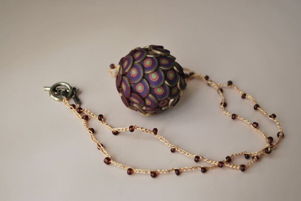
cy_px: 100
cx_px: 150
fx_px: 326
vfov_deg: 34.3
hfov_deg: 49.5
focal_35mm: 39
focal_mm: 26
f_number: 5
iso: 200
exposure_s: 1/100
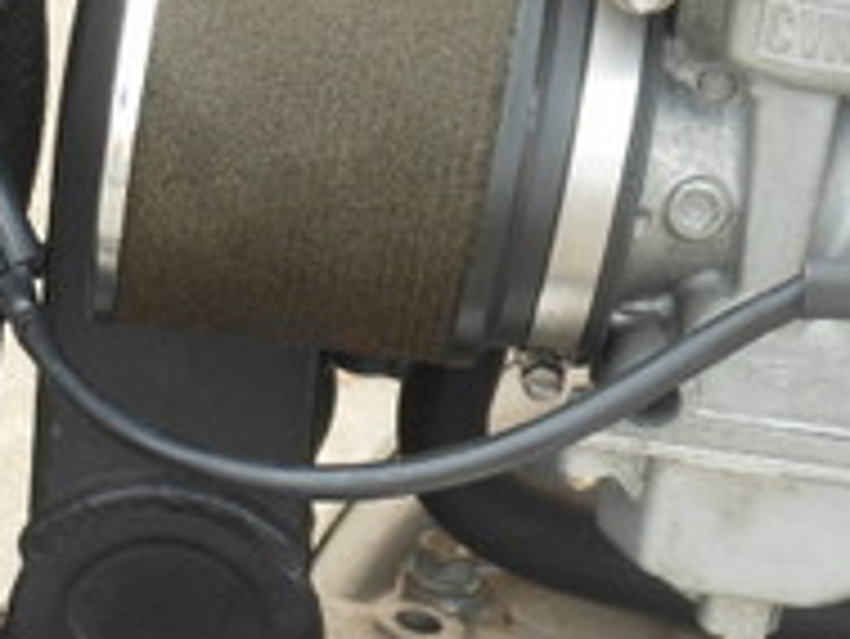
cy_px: 364
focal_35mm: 182
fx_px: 4472
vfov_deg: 8.2
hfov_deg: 10.8
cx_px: 31
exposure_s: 1/125
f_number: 3.8
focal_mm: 7.7
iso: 80
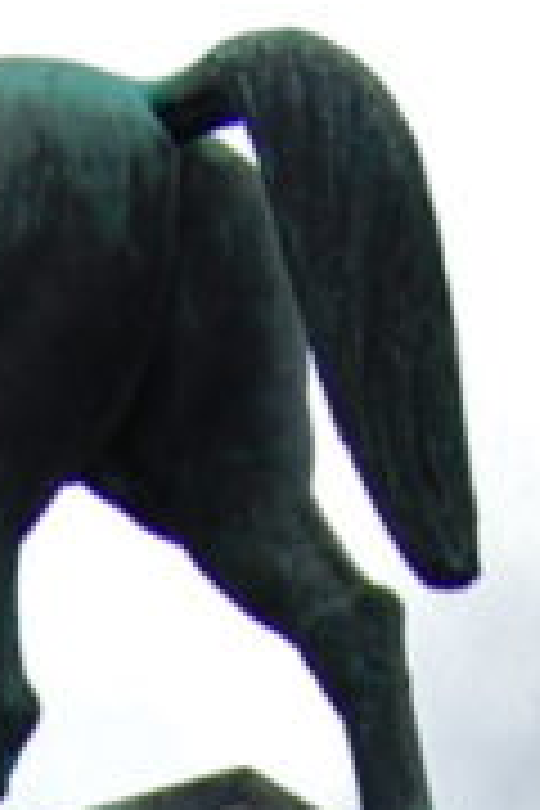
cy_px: 1960
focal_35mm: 206
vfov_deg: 9.0
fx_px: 4635
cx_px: -40
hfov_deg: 6.6
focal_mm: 22
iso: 400
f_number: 4.5
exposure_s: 1/1000
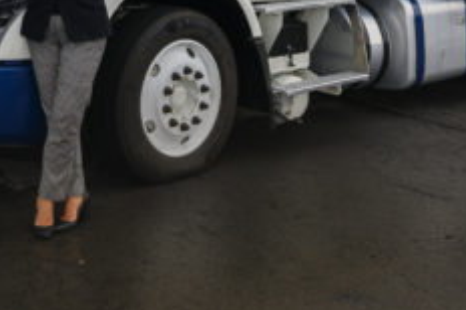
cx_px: 125
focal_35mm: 63
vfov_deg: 19.5
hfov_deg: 31.4
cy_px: -114
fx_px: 814
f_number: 4
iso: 100
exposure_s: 1/400
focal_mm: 19
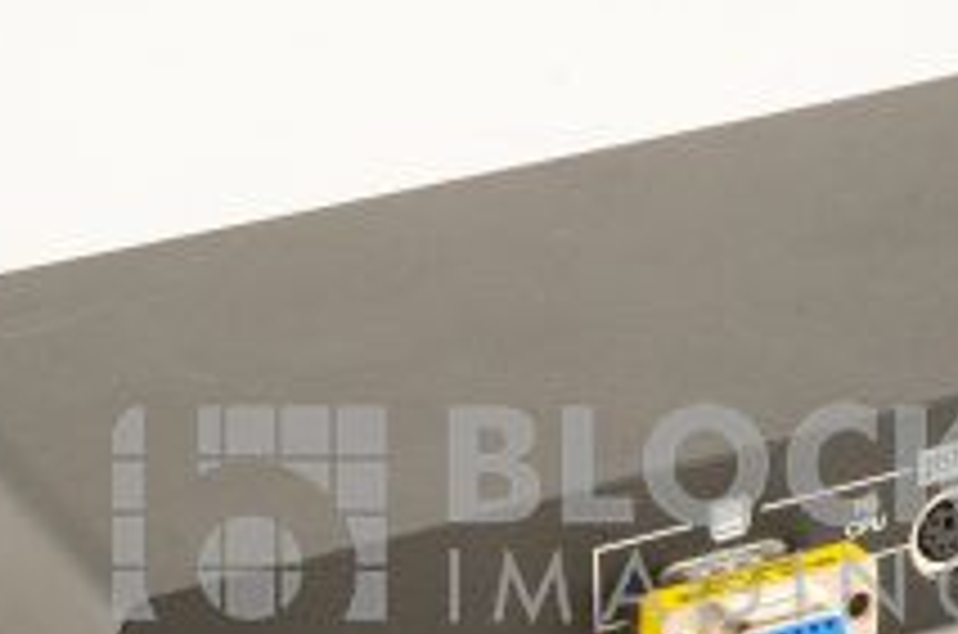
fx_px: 3744
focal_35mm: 141
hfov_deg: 14.6
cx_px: 562
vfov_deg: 9.7
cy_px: 515
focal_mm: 50
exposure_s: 1/160
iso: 1600
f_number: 13
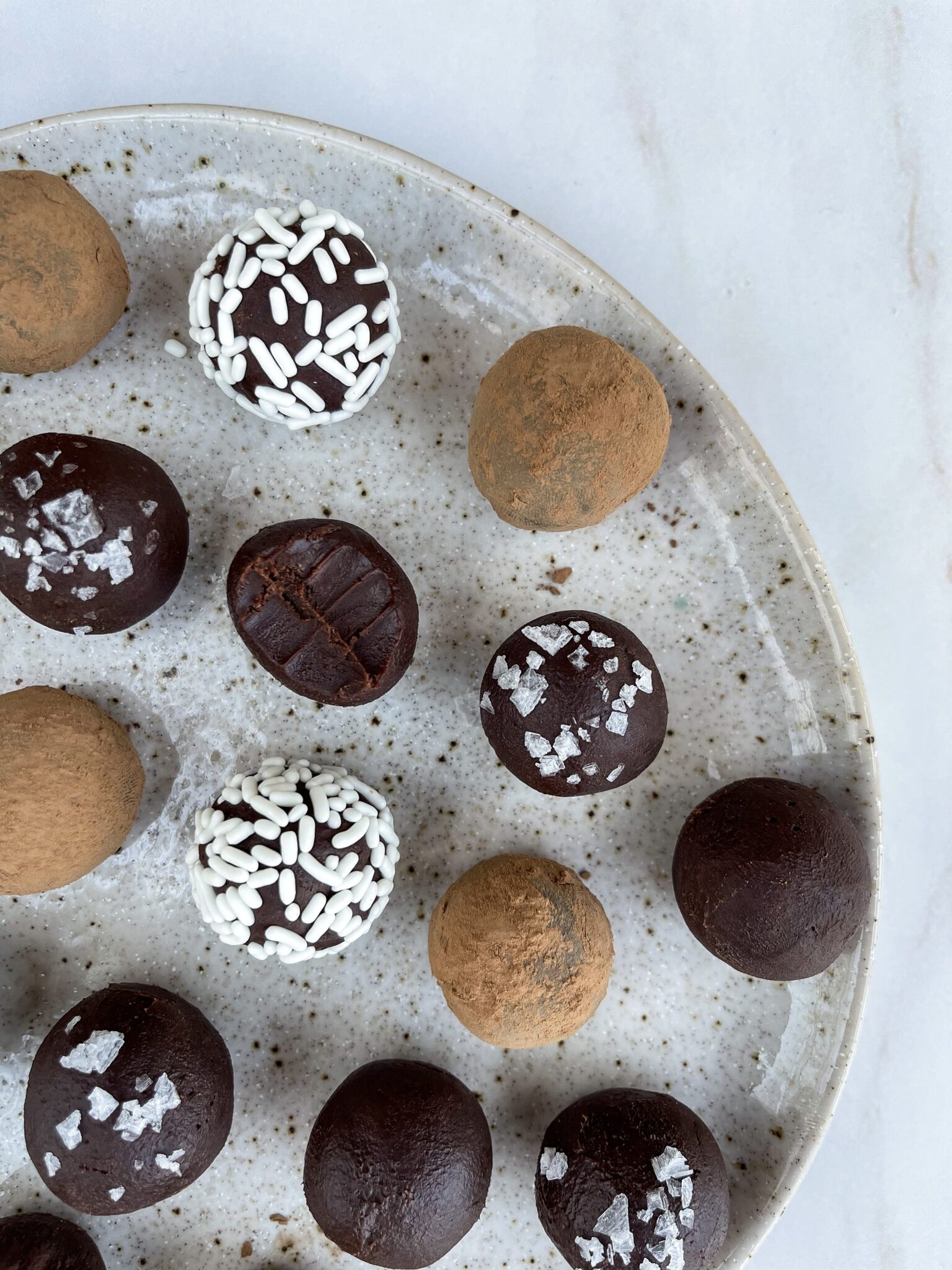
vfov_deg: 67.3
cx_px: 476
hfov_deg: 53.1
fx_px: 953
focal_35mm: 26
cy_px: 635
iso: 64
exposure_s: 1/120
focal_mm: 5.1
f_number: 1.6
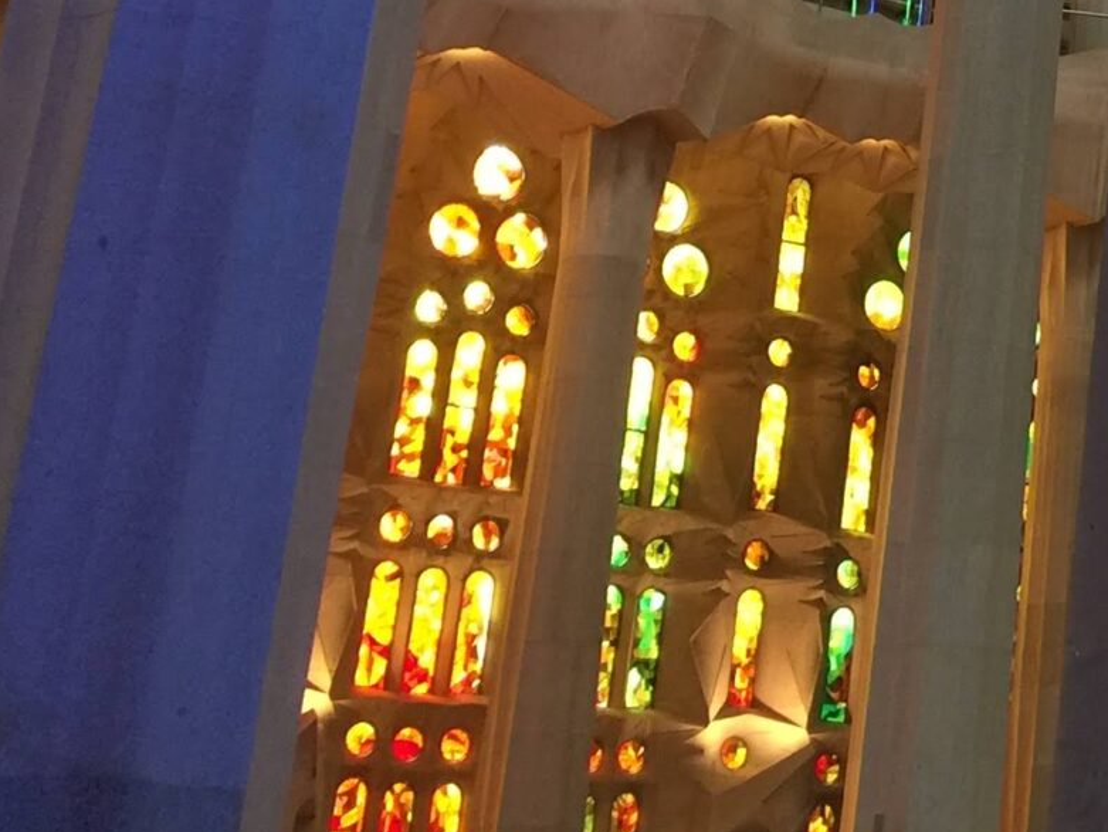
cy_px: -511
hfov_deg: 18.4
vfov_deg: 14.3
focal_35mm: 95
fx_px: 3041
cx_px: 1654
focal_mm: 4.15
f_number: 2.2
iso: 50
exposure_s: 1/17
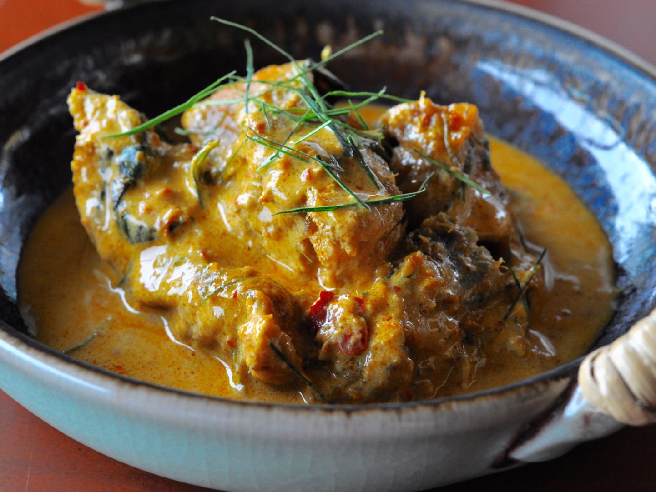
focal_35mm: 88
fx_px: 1668
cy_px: 228
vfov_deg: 16.8
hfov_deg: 22.2
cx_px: 378
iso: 400
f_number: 5
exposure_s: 1/25
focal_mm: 50
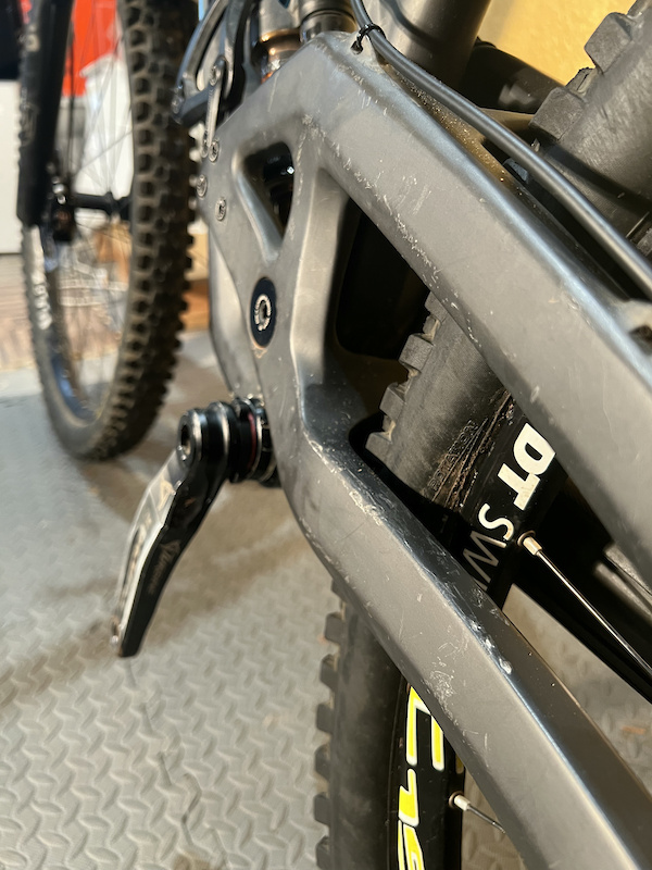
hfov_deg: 53.1
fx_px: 653
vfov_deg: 67.3
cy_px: 435
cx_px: 326
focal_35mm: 26
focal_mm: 5.7
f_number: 1.5
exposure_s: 1/60
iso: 250
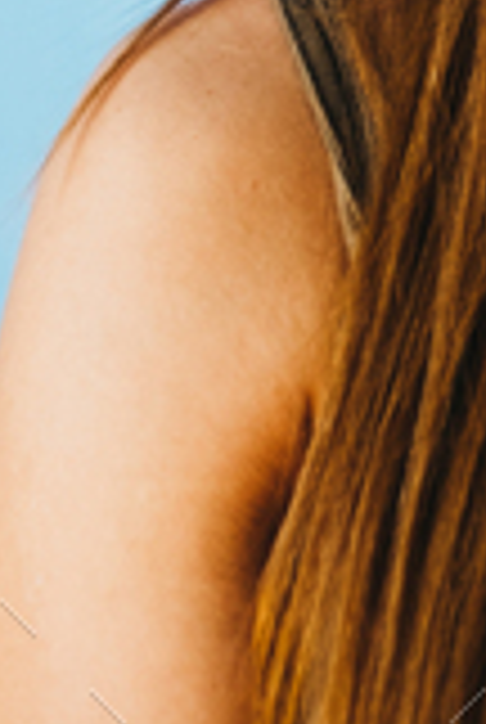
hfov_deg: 7.0
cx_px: 940
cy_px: -497
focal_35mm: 192
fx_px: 3871
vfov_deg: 10.2
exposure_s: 1/400
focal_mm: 23
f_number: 1.4
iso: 200
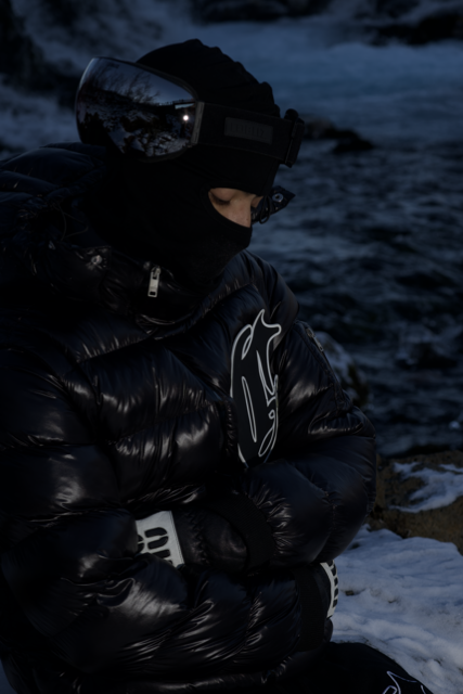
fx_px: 2024
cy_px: 347
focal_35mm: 105
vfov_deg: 19.5
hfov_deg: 13.0
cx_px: 232
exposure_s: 1/125
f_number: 7.1
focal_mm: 70
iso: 50
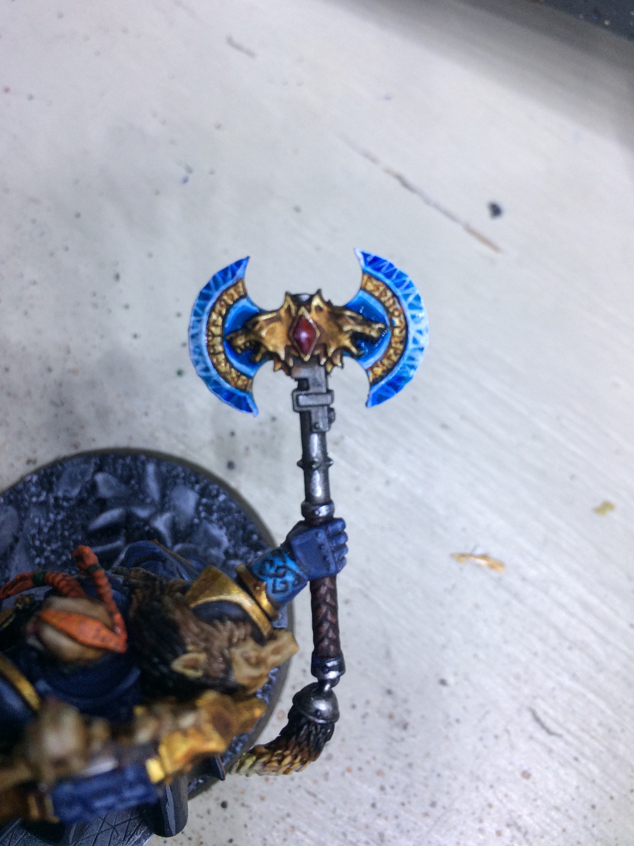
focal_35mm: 33
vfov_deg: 55.2
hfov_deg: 42.9
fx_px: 806
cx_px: 291
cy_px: 370
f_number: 2.2
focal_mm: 4.15
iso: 64
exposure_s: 1/100
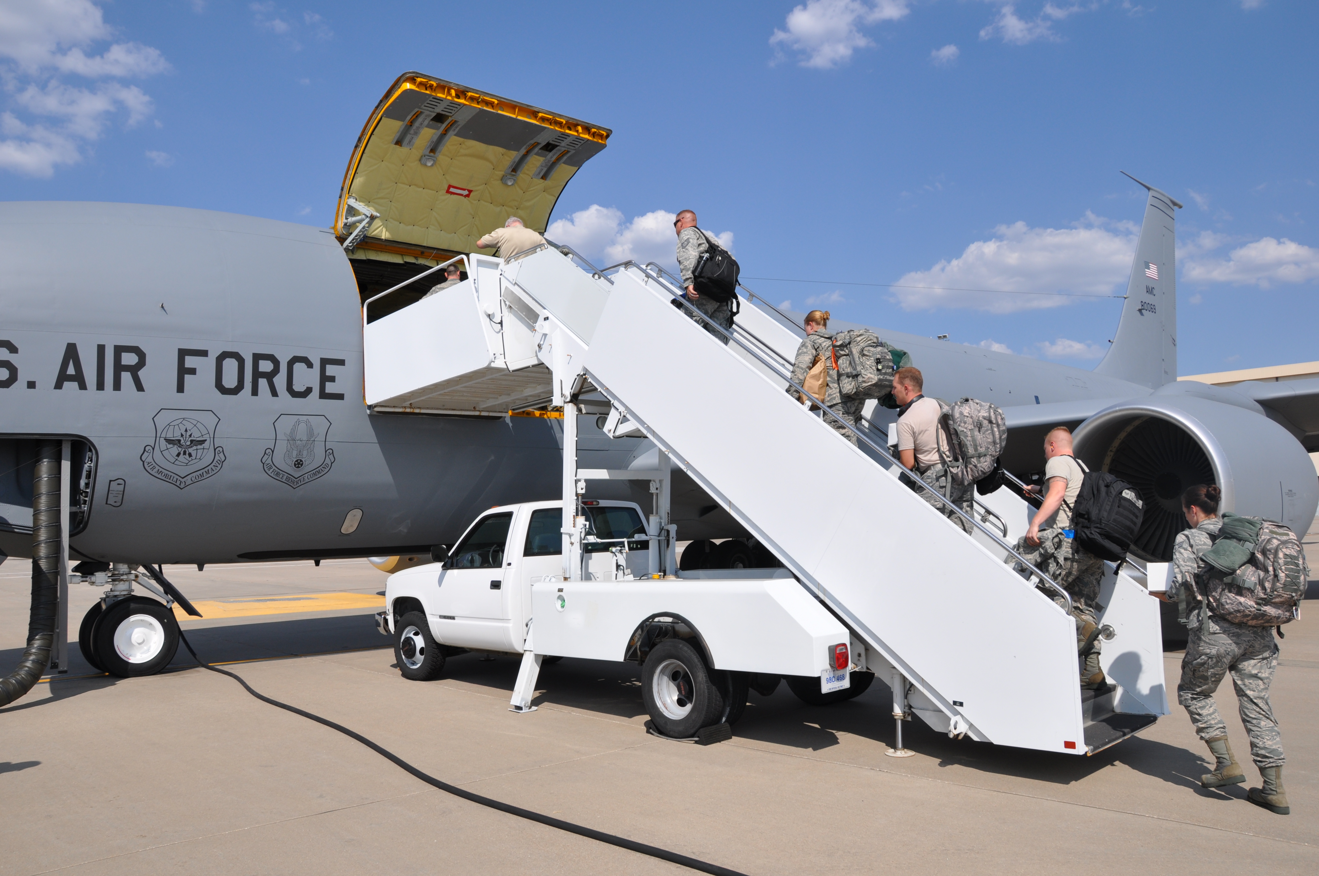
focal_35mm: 27
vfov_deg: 47.8
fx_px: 988
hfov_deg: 67.4
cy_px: 438
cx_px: 660
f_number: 11
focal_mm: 18
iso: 200
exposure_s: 1/500
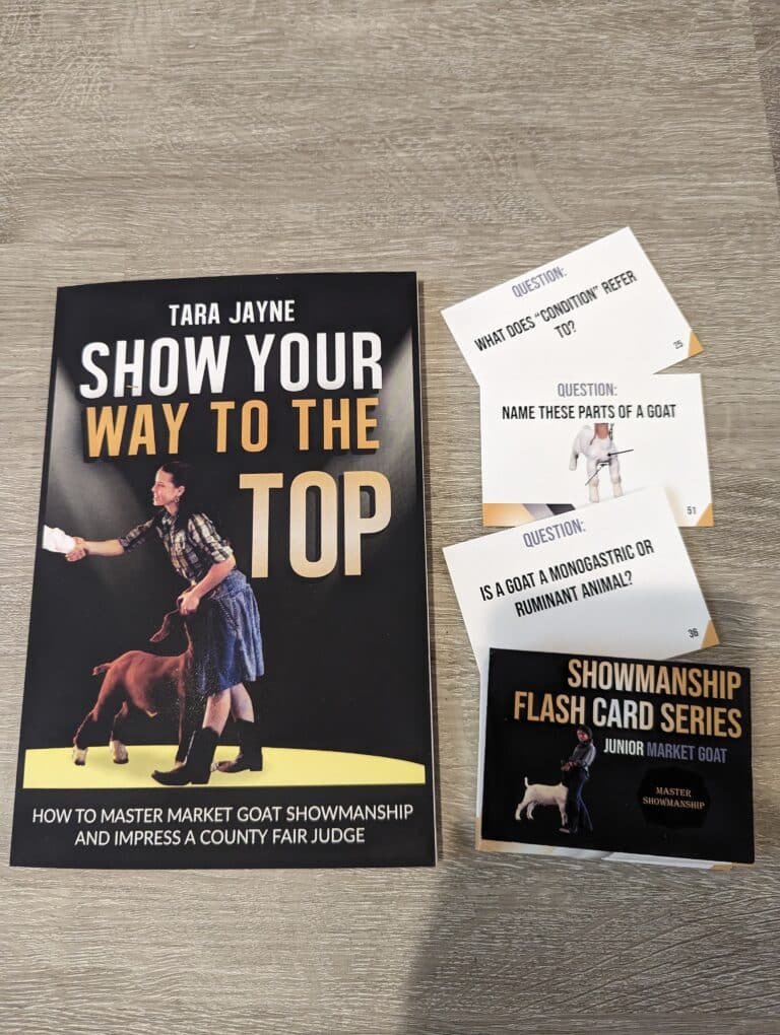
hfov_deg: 56.9
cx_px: 390
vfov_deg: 71.5
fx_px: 719
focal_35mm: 24
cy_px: 518
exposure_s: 1/40
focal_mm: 6.81
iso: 496
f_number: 1.85
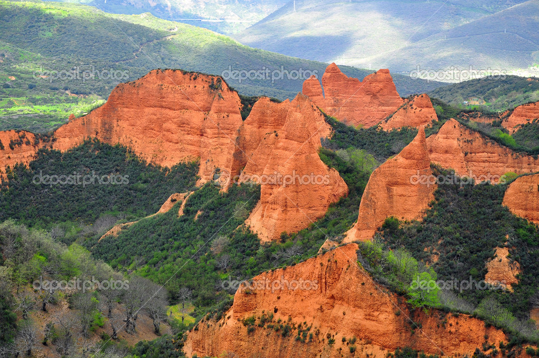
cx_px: 270
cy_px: 179
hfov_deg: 20.6
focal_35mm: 99
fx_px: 1480
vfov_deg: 13.8
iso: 200
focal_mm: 66
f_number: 7.1
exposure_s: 1/125
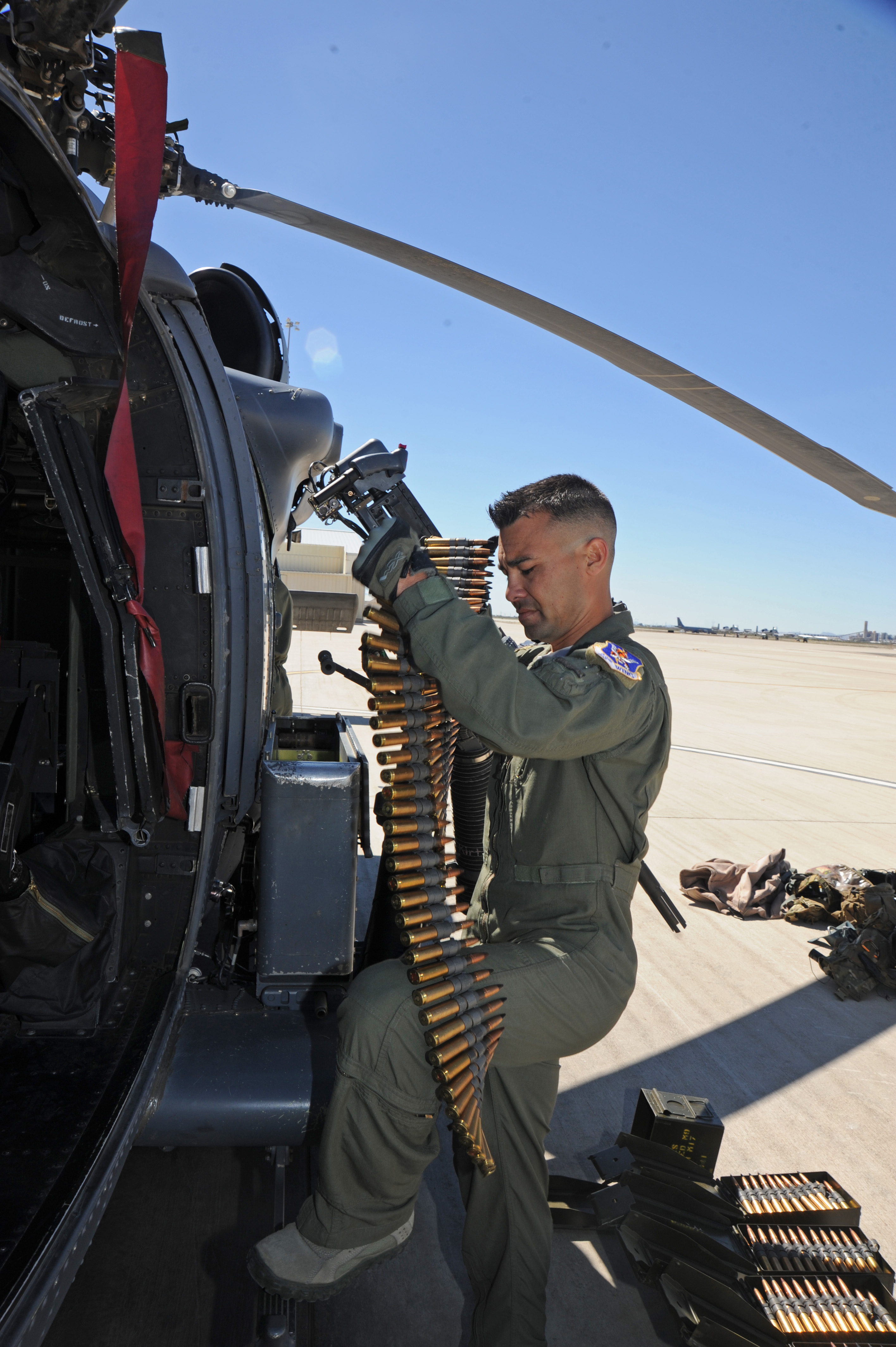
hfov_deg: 49.5
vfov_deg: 69.4
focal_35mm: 26
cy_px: 674
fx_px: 972
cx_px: 448
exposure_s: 1/160
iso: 200
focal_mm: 26
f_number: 13
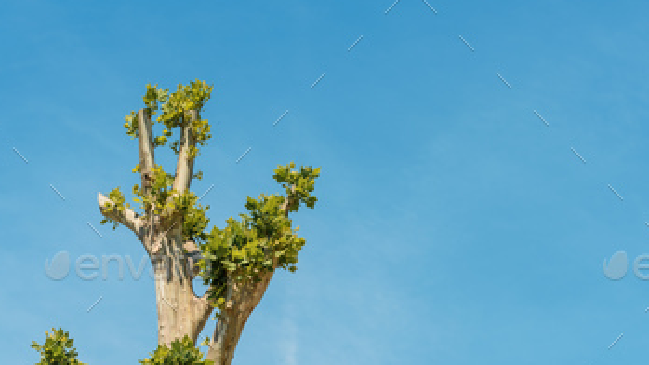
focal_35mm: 124
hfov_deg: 17.3
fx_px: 2133
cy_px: 354
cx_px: 402
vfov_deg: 9.7
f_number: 5.6
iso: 64
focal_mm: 70
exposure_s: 1/400
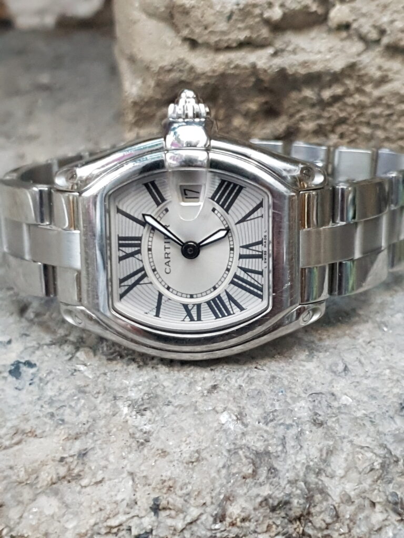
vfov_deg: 67.3
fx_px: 405
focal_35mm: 26
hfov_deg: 53.1
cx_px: 202
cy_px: 269
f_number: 1.5
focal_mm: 4.3
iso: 320
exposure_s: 1/50
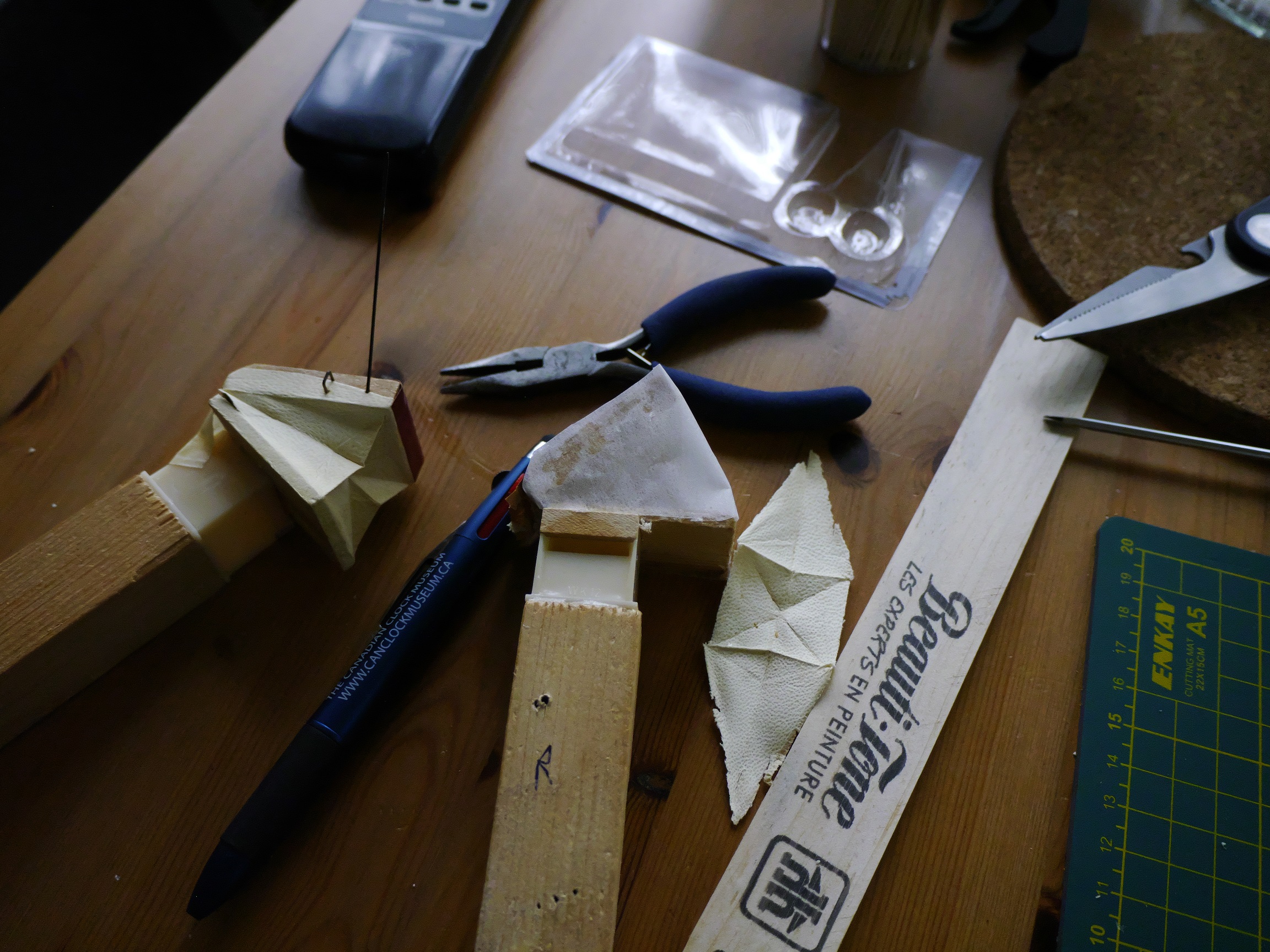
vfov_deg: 49.7
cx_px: 635
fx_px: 1027
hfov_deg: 63.4
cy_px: 476
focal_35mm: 28
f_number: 3.5
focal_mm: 14
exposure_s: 1/1000
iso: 2500
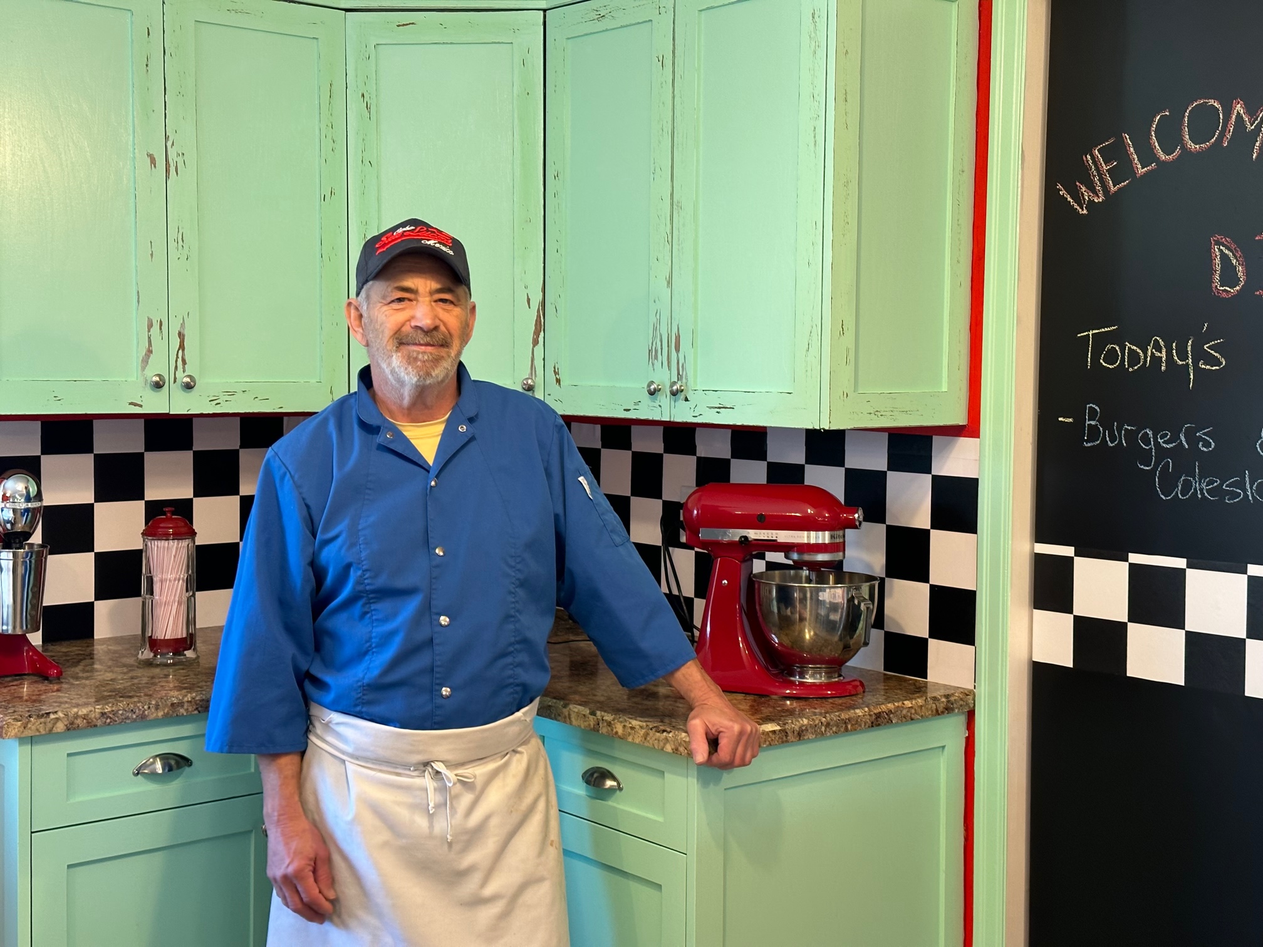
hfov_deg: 39.7
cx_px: 632
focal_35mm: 48
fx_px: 1751
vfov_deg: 30.3
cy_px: 474
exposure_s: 1/60
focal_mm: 6.86
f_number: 1.78
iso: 125
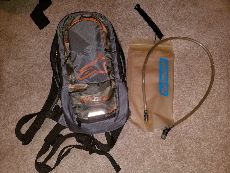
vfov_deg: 53.1
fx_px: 173
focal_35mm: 26
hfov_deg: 67.3
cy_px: 86
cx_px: 115
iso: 80
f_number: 1.7
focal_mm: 4.2
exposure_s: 1/50
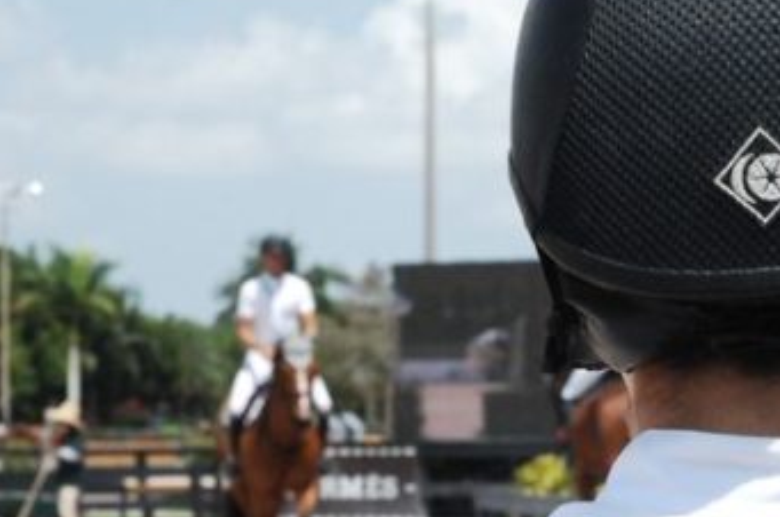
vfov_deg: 7.1
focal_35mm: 192
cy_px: 398
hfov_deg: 10.6
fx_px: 4152
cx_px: 863
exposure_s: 1/1600
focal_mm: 46
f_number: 8
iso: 800
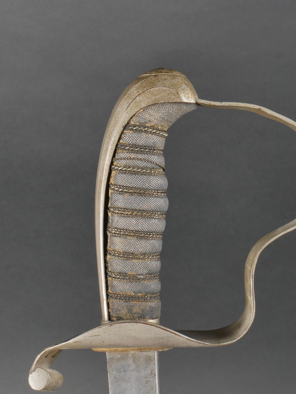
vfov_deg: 27.7
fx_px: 798
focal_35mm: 70
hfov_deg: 21.0
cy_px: 229
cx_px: 175
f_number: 18
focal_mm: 28
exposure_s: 1/125
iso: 200
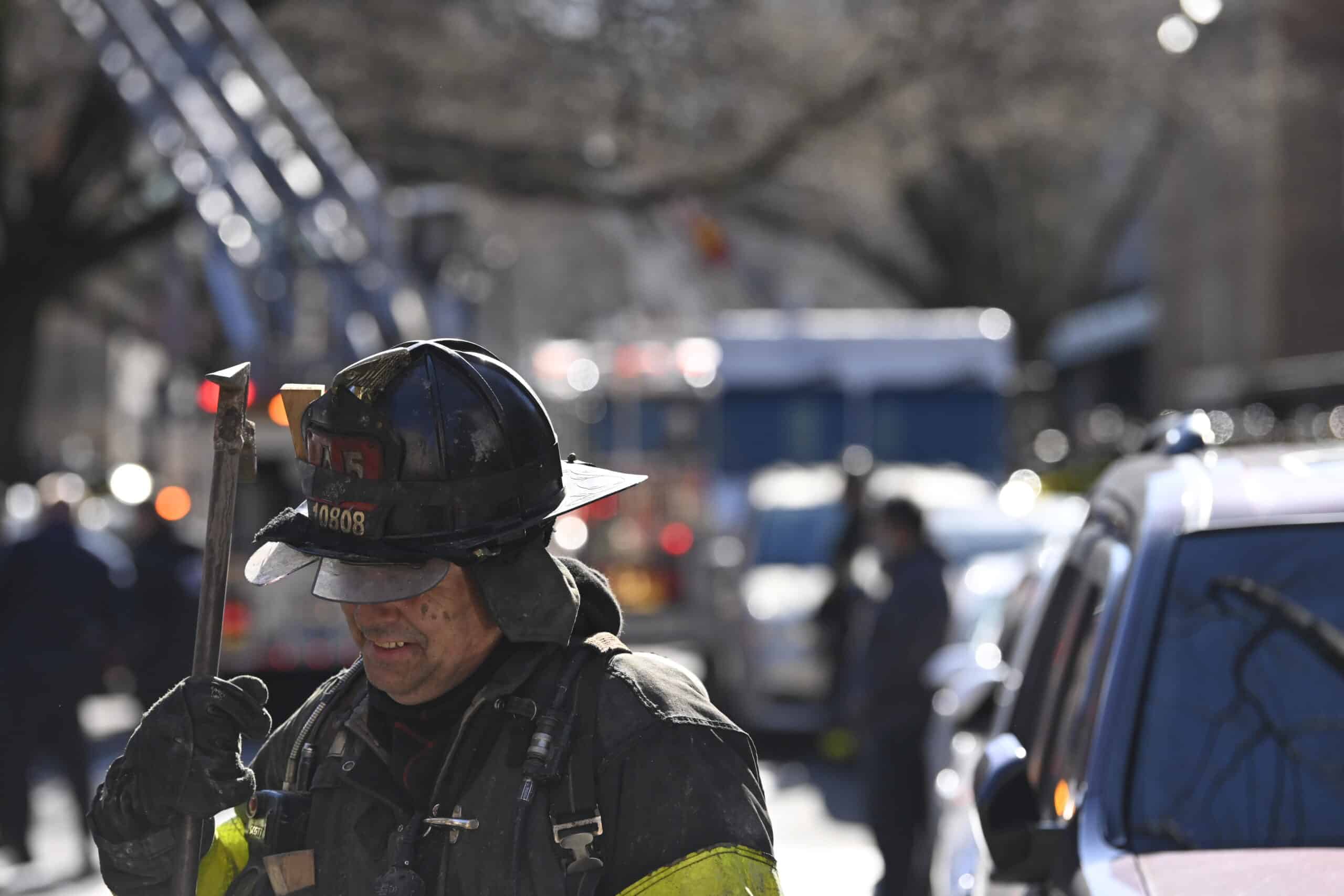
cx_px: 672
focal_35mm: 140
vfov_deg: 9.8
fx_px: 5227
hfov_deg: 14.7
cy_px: 448
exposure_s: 1/4000
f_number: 4
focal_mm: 140
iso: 800
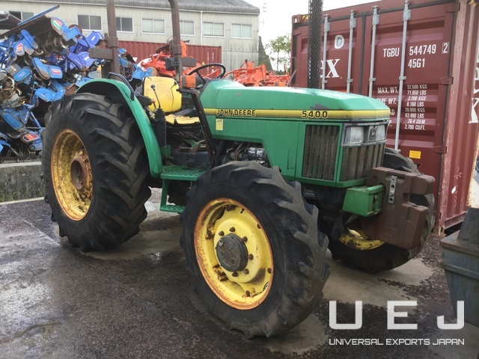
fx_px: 429
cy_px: 180
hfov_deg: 58.4
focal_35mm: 31
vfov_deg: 45.4
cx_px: 240
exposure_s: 1/120
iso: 25
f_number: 2.4
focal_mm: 3.3
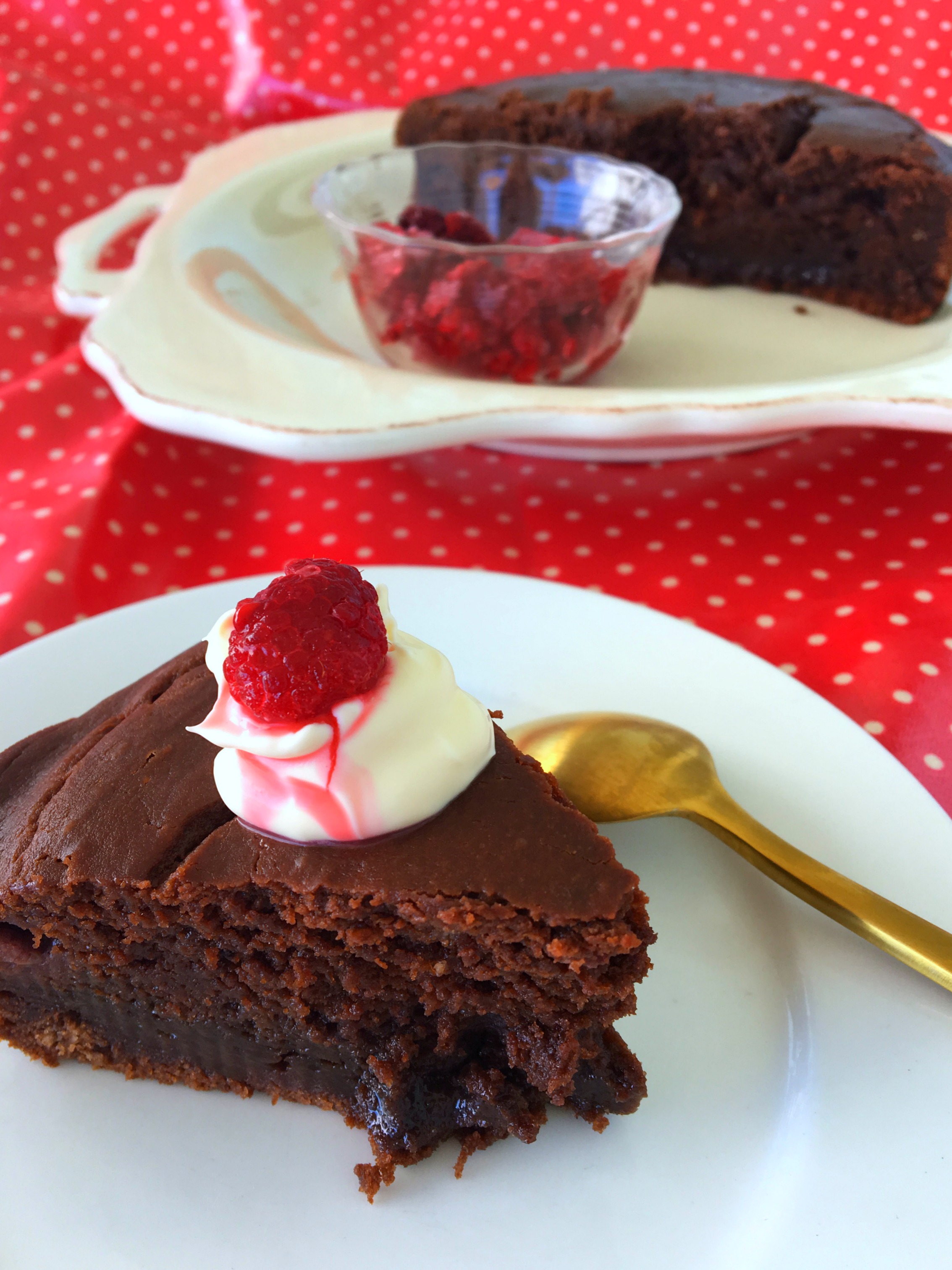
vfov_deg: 61.7
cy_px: 635
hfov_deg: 48.2
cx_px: 476
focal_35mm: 29
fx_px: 1063
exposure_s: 1/100
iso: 25
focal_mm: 4.15
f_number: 2.2
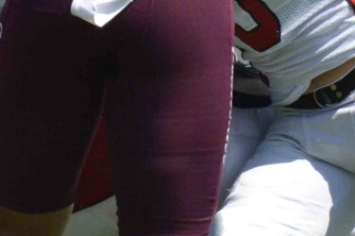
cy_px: 133
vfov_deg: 1.4
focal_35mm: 987
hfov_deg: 2.1
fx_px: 9723
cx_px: -108
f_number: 10
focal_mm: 122
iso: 800
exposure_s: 1/1600
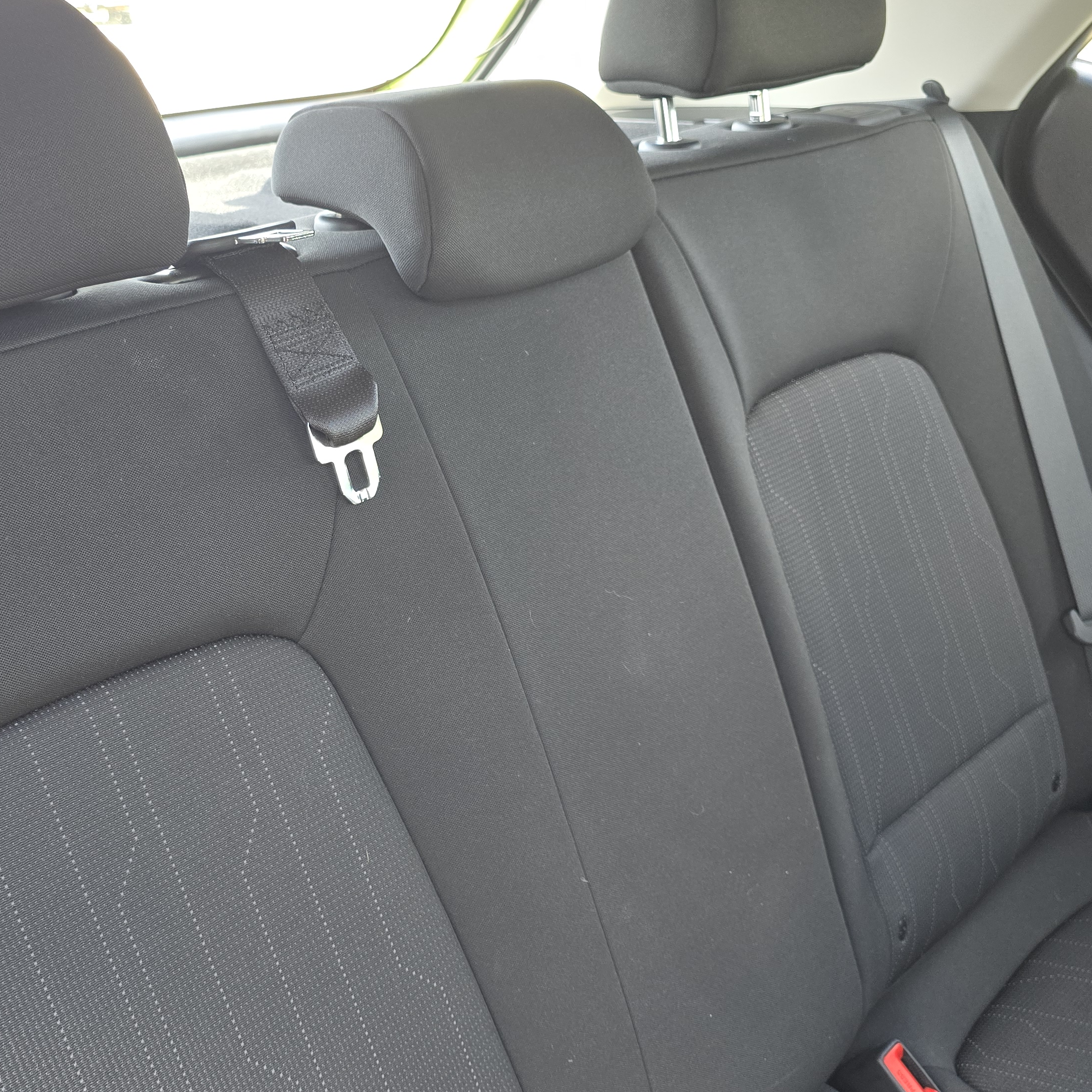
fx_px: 1321
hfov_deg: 43.8
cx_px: 305
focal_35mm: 37
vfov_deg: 44.8
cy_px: 616
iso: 160
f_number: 1.7
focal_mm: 6.3
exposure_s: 1/180
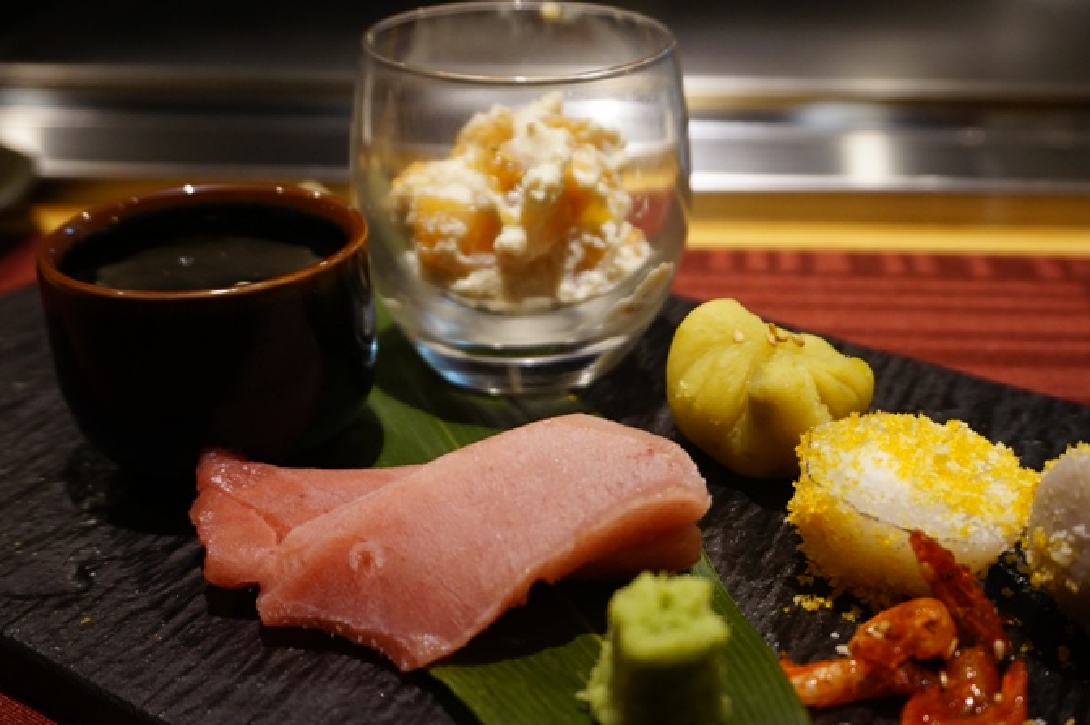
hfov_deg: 44.7
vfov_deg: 30.7
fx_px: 1320
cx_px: 644
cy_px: 414
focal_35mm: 44
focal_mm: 23
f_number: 4
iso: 1000
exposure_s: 1/60
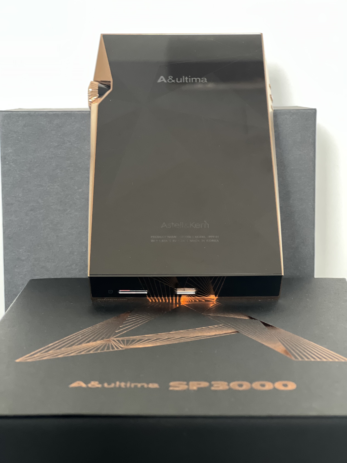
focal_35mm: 77
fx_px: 1029
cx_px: 174
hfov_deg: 19.1
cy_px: 232
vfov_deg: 25.3
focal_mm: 9
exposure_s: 1/18
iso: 400
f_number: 2.8
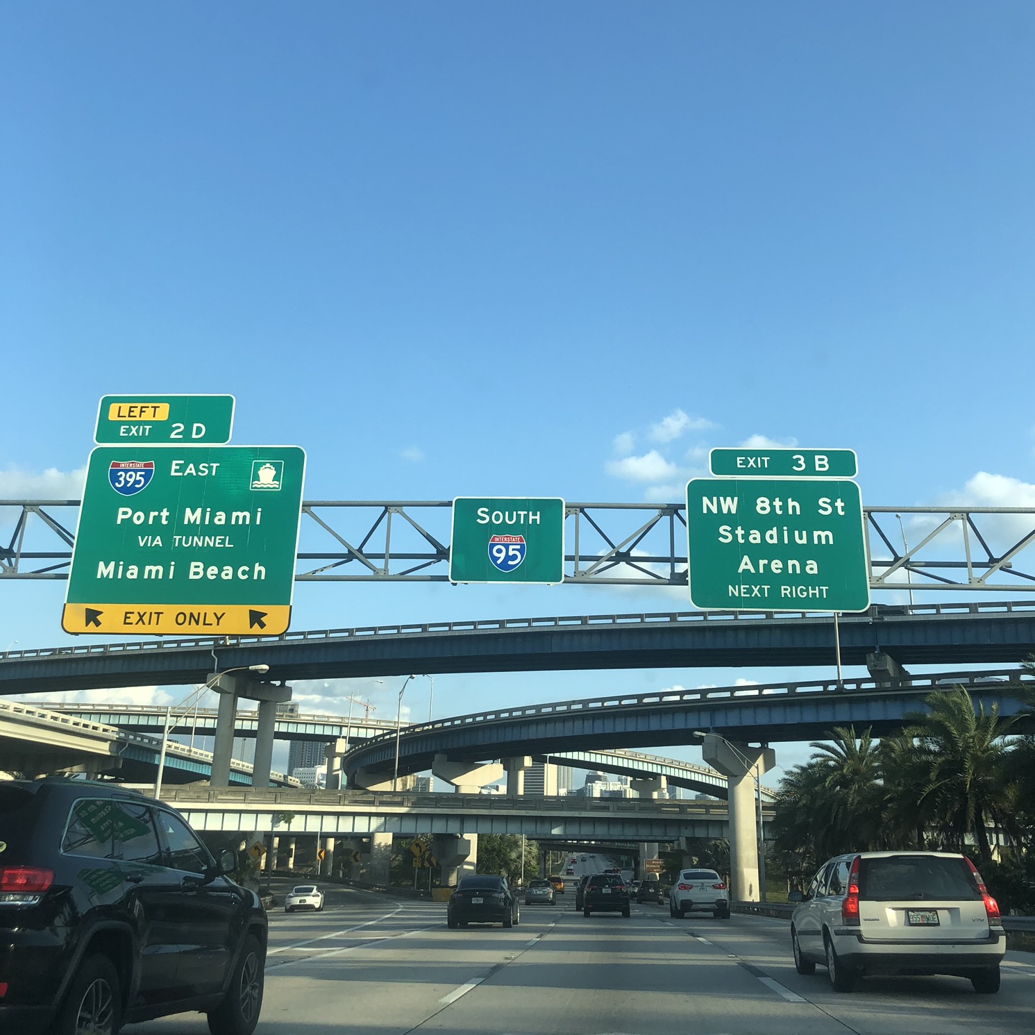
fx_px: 1150
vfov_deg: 48.1
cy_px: 412
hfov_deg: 48.4
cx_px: 526
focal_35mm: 34
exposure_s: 1/923
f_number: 1.8
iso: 20
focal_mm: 4
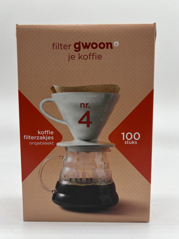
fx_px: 186
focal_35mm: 27
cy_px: 121
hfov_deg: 51.4
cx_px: 90
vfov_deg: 65.3
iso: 50
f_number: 1.5
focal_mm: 5.7
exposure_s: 1/480
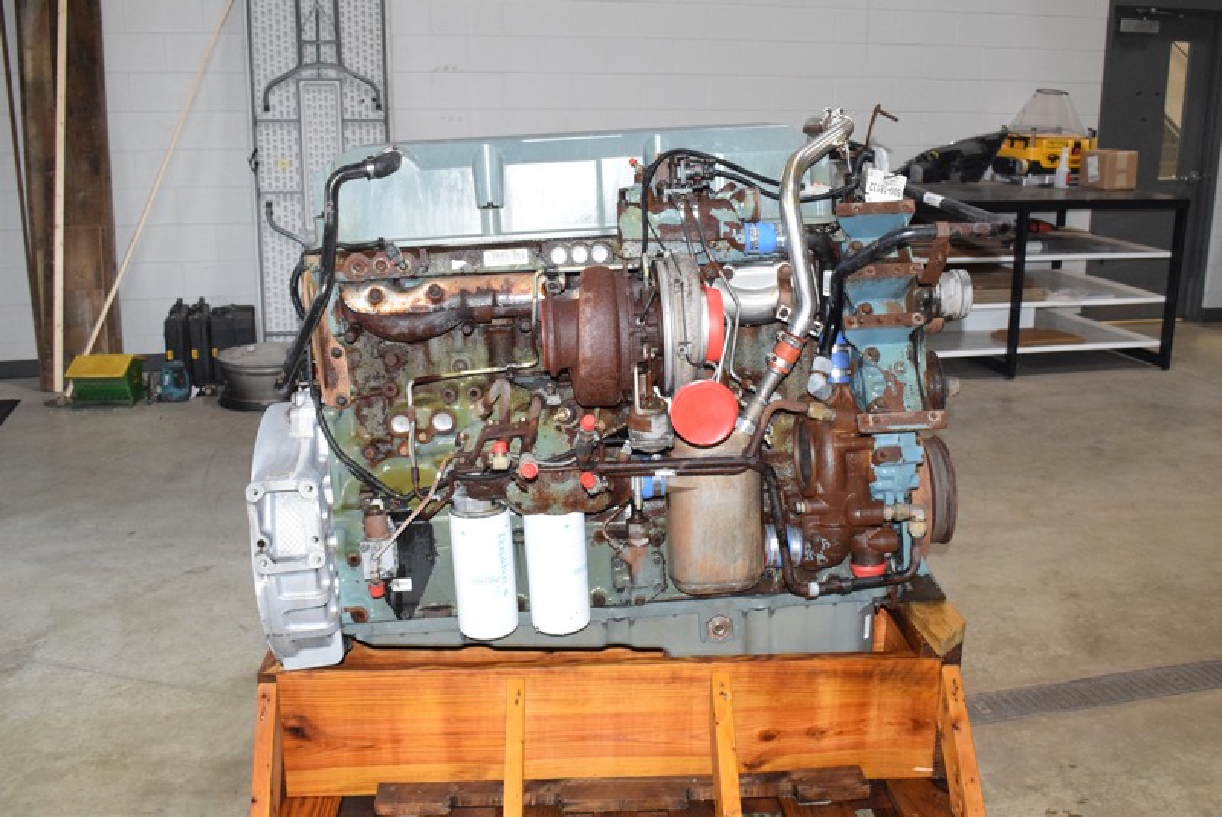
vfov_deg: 38.4
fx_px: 1172
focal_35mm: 34
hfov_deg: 55.1
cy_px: 408
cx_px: 611
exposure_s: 1/60
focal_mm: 23
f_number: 7.1
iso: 3200
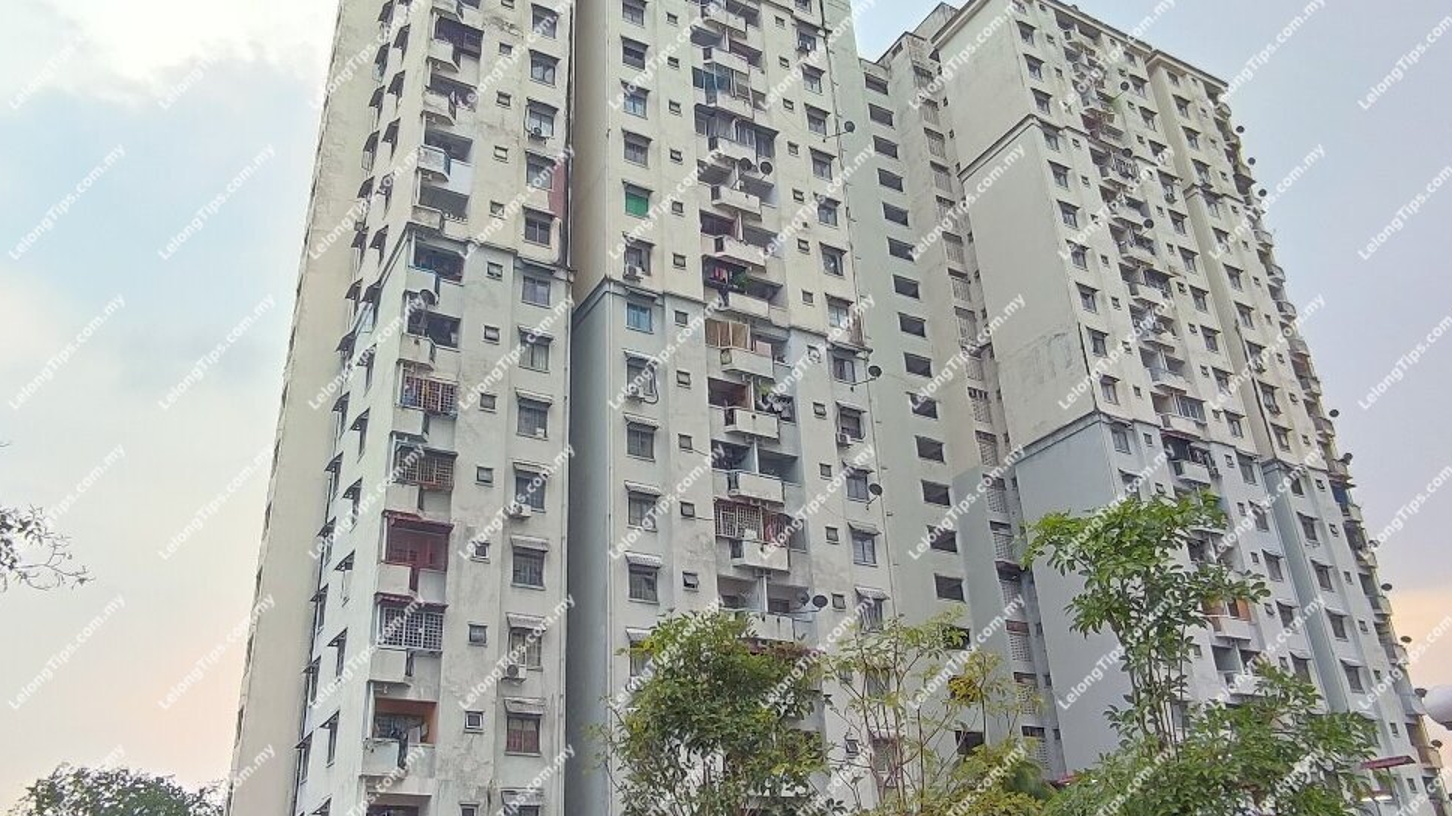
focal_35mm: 22
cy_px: 363
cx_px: 757
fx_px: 847
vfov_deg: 51.3
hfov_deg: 81.2
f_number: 2.2
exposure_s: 1/100
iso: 95
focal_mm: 1.65
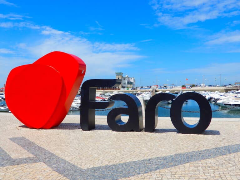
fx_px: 243
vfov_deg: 40.7
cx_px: 120
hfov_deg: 52.6
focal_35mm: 35
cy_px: 90
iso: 80
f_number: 4
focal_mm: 6.2
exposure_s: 1/1600
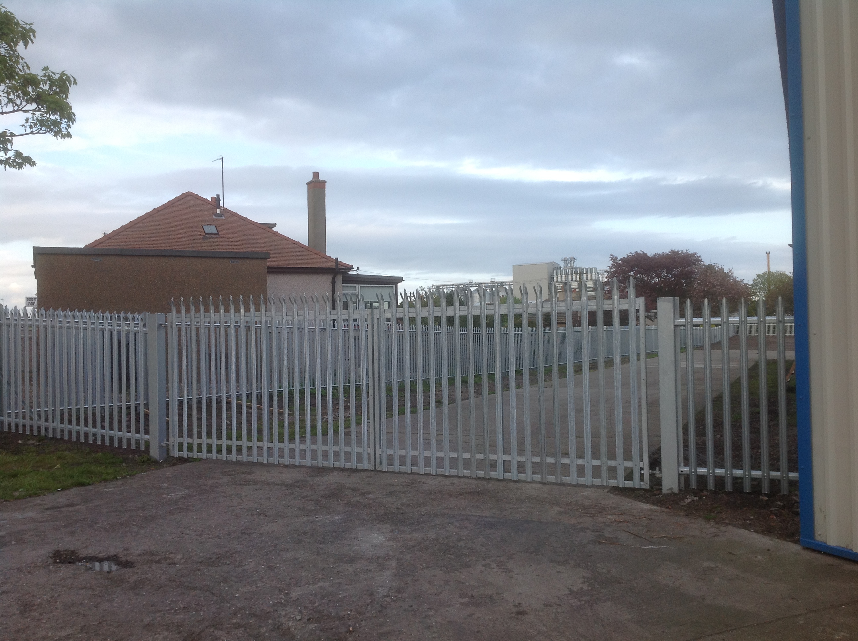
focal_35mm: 35
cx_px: 429
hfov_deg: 52.7
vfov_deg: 40.6
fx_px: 866
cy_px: 320
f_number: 2.4
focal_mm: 4.28
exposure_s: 1/280
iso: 80
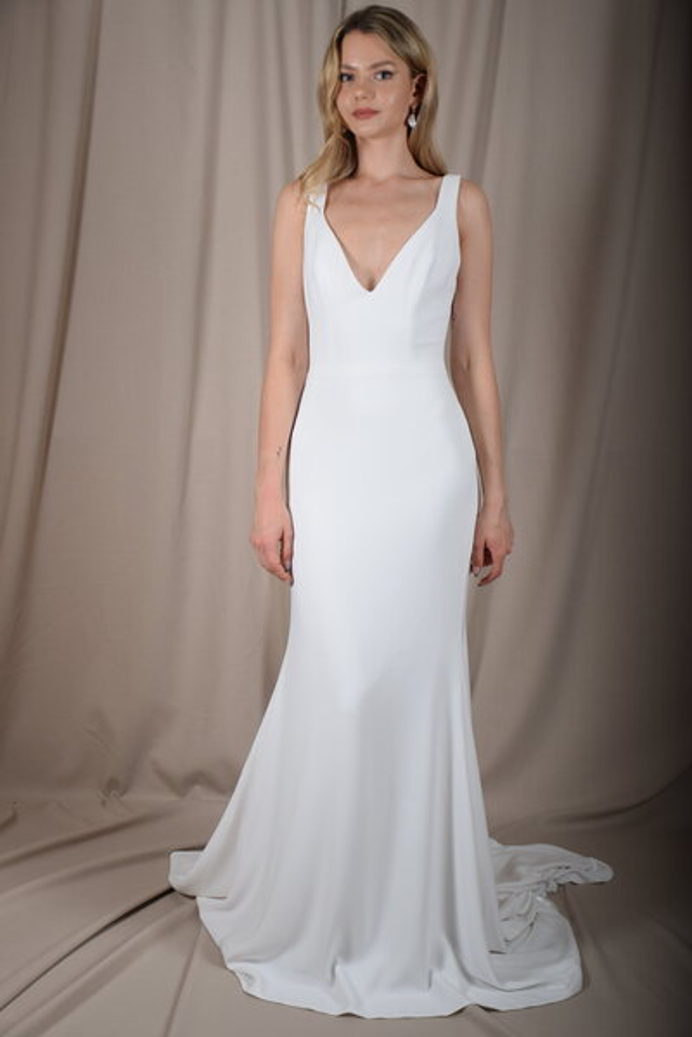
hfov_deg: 23.8
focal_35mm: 57
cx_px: 346
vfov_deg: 35.1
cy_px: 518
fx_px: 1643
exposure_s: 1/200
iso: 100
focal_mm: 38
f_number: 4.2
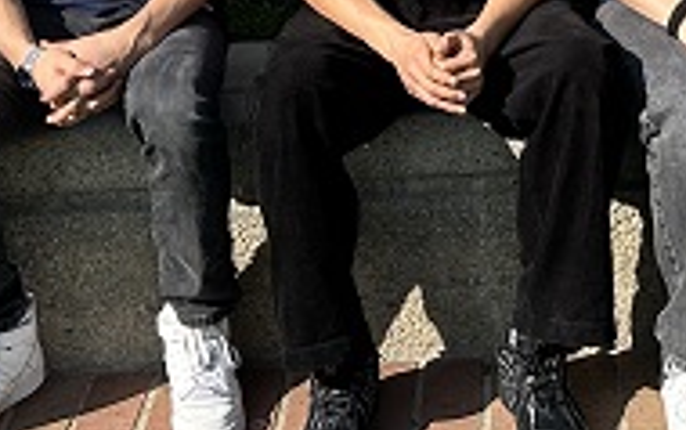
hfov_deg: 19.0
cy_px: -428
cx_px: 594
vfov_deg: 11.0
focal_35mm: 108
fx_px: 2020
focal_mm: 6.86
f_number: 1.78
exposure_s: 1/2469
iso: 80
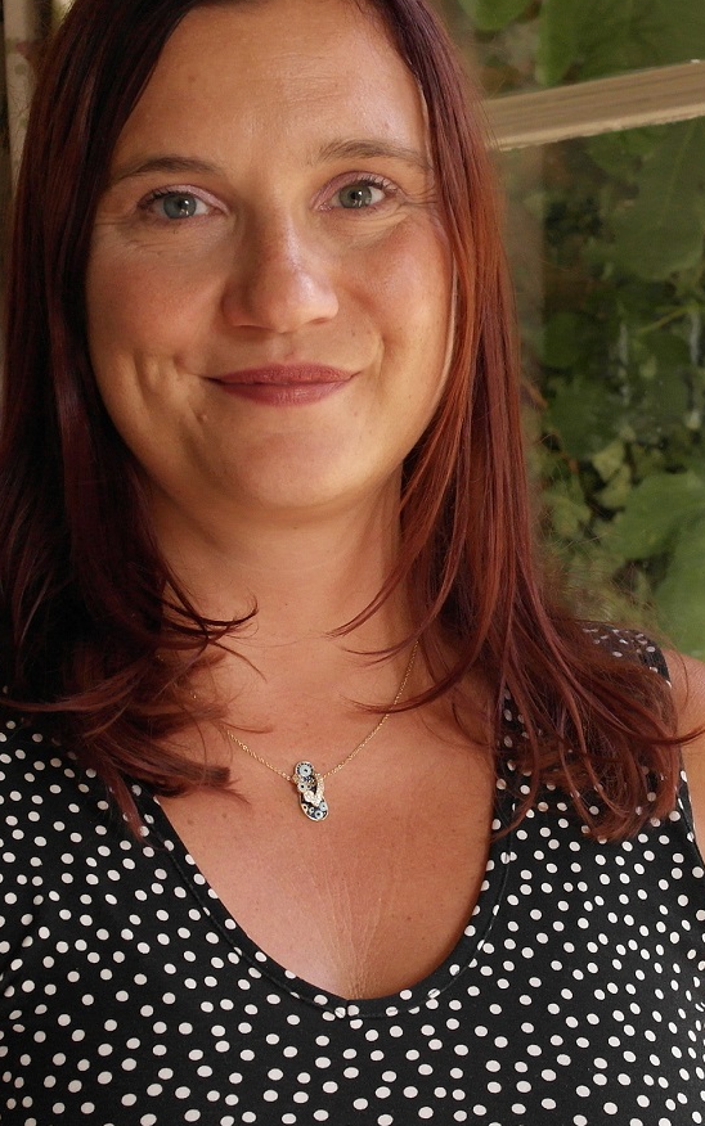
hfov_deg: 13.1
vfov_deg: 20.8
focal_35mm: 100
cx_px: 363
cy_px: 532
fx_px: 3072
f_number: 5.6
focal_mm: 28
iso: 800
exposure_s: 1/160
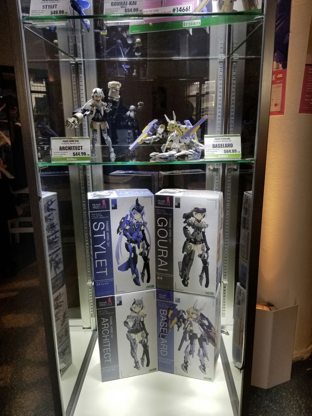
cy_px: 208
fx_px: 312
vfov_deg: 67.3
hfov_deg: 53.1
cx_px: 156
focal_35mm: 26
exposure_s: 1/276
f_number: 1.7
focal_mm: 4.25
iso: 50
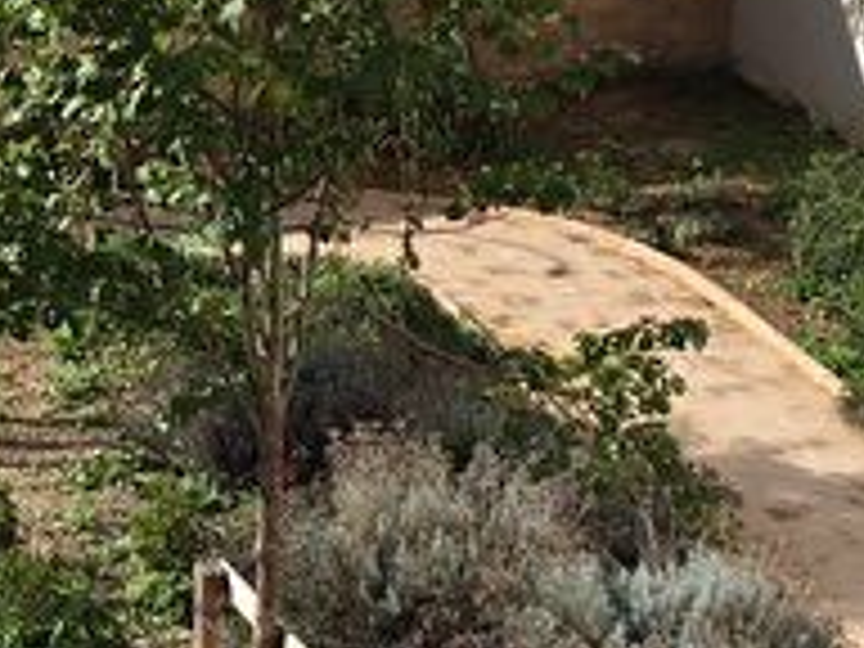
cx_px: -202
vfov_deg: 13.8
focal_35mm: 106
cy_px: 34
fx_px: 2646
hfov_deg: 17.6
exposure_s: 1/1115
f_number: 2.2
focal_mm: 4.15
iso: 25
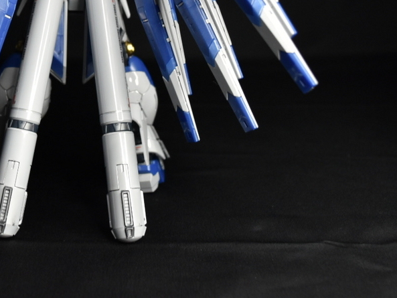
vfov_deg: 19.9
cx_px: 74
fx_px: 837
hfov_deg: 26.1
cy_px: 44
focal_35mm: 73
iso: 800
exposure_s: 1/13
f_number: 5
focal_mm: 25
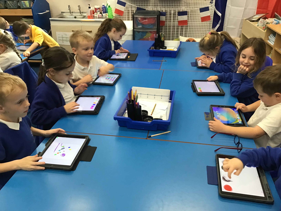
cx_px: 140
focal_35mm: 31
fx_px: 252
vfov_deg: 45.4
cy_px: 106
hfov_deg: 58.4
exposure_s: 1/33
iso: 125
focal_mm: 3.3
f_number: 2.4
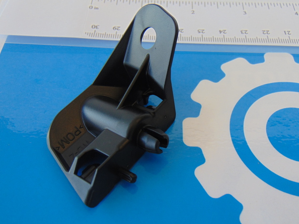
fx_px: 346
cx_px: 150
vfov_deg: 36.0
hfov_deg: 46.8
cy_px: 110
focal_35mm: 40
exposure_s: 1/100
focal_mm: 6.9
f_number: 3.3
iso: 80
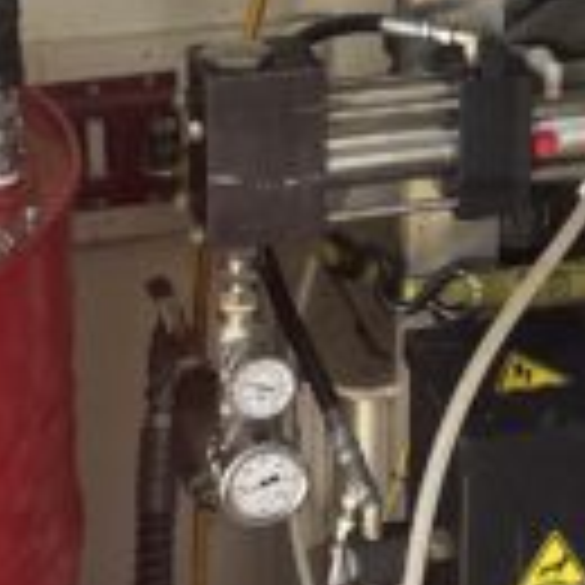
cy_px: -45
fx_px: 2199
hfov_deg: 15.0
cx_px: 554
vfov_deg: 14.8
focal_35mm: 115
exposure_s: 1/121
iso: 100
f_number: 1.6
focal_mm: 4.2
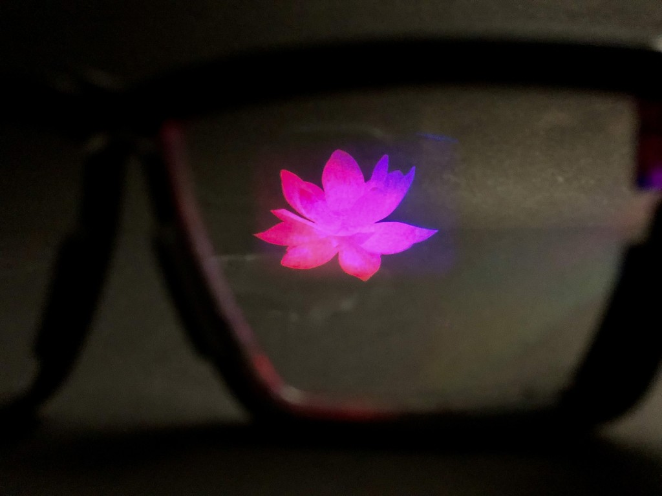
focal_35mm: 28
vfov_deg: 49.7
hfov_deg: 63.4
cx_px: 331
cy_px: 248
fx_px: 535
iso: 320
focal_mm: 4
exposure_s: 1/4
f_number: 1.8
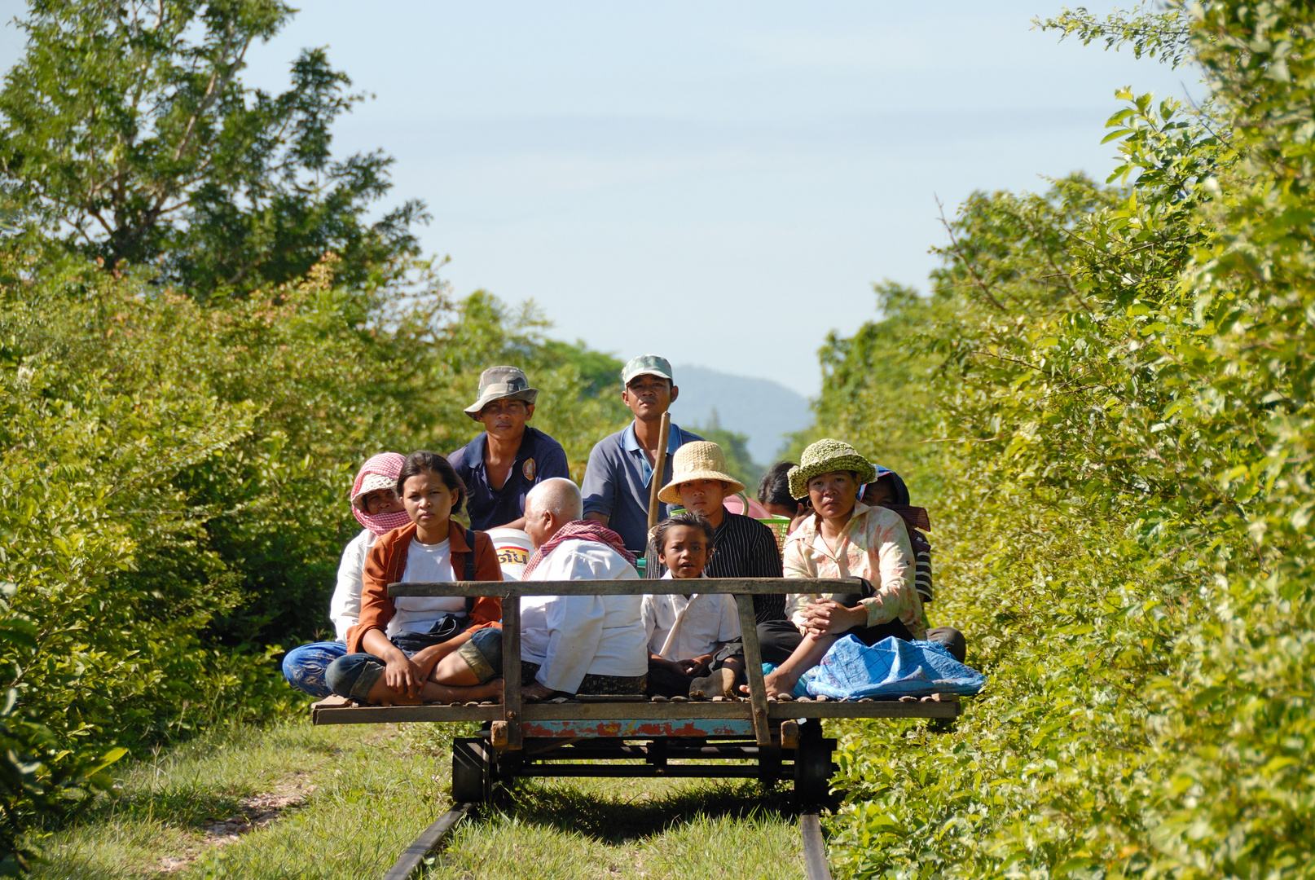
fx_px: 7405
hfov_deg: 10.1
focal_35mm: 202
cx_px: 658
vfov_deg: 6.8
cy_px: 440
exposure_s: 1/350
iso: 200
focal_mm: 135
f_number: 6.3
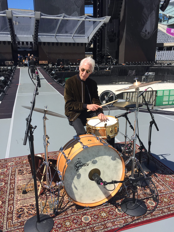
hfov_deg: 48.2
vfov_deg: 61.7
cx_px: 87
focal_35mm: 29
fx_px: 194
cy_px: 116
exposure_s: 1/1883
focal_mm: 4.15
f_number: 2.2
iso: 32
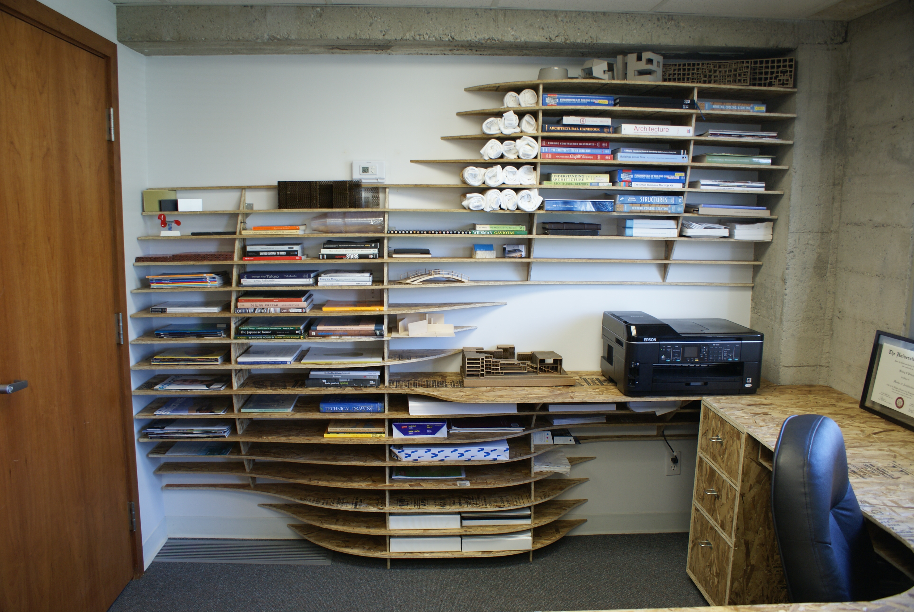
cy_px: 306
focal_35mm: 27
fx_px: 686
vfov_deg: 48.0
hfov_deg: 67.3
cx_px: 457
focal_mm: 18
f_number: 3.5
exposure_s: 1/30
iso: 125
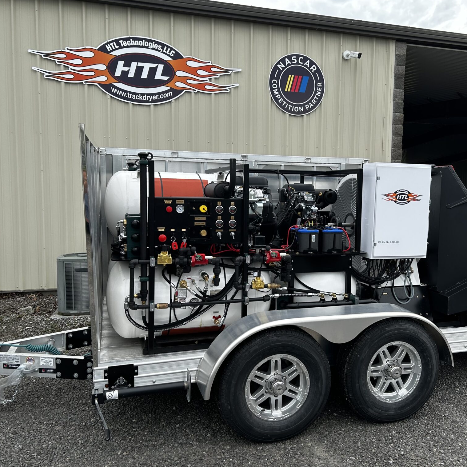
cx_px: 277
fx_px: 473
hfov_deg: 52.2
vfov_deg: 52.5
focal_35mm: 31
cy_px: 232
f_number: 1.5
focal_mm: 5.7
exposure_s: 1/1553
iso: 50
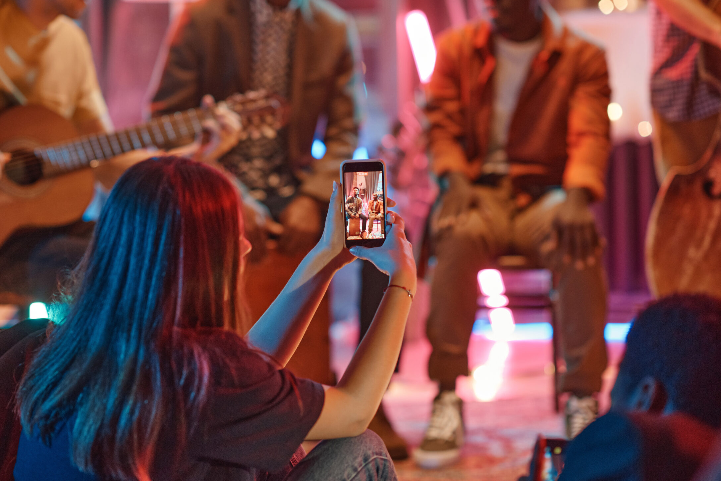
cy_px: 210
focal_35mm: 100
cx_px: 313
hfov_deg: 20.4
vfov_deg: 13.7
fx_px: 2004
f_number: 2
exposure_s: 1/160
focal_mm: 85
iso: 800
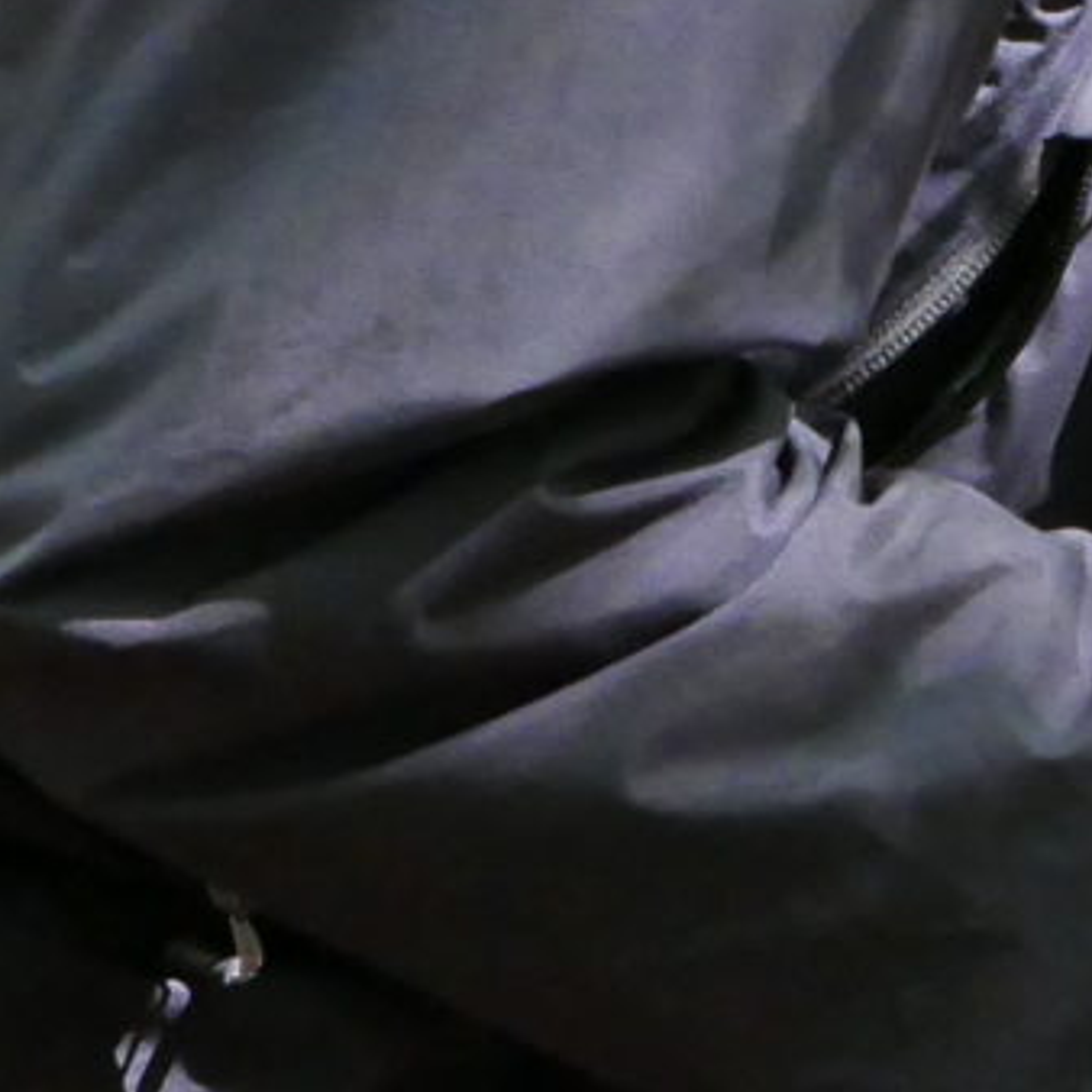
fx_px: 21807
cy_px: 220
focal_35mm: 611
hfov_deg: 2.8
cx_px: 2316
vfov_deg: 2.9
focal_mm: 57
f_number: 5.6
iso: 1600
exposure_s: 1/125
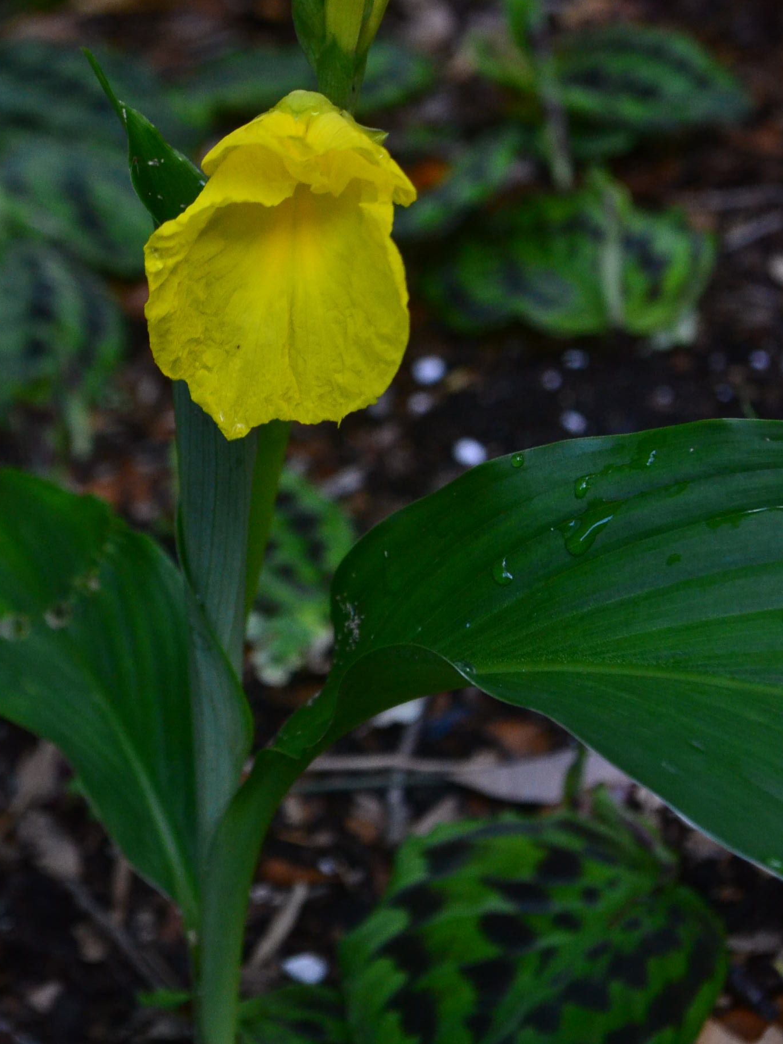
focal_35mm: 100
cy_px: 399
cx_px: 356
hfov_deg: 14.8
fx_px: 3004
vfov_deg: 19.7
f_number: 8
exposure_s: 1/125
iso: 1600
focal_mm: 55
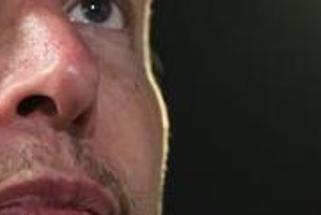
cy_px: 123
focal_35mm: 690
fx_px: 6157
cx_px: 48
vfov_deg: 2.0
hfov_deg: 3.0
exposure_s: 1/100
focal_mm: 150
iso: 3200
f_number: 2.8
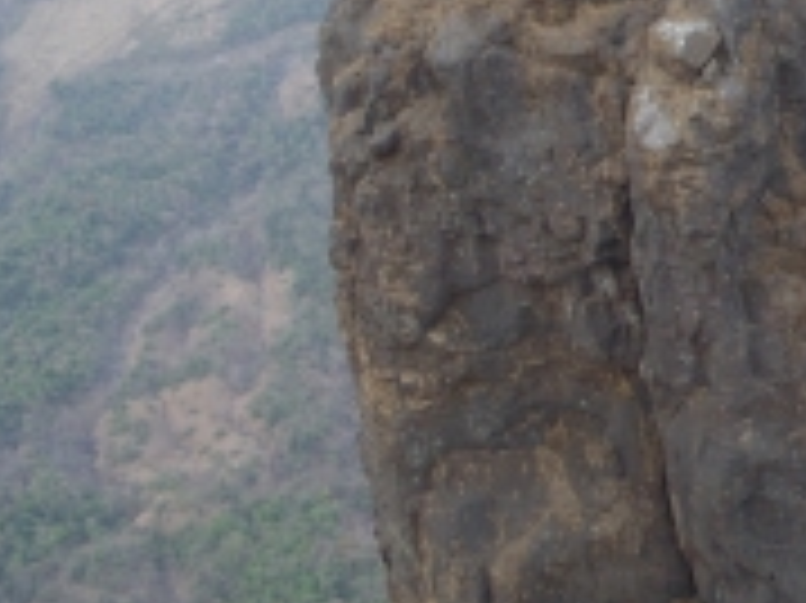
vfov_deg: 15.7
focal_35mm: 94
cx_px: 716
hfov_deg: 20.5
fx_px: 2187
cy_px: 315
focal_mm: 5
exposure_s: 1/40
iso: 64
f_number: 3.5
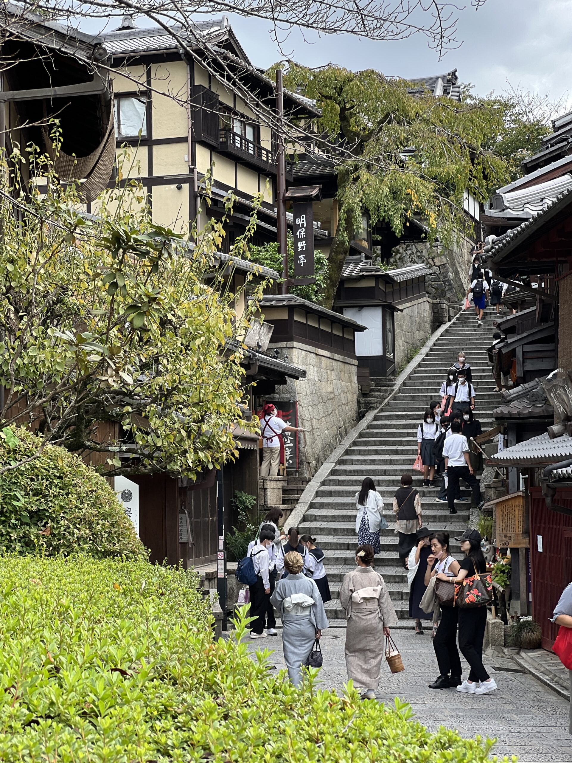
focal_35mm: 77
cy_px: 382
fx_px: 1696
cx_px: 286
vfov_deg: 25.3
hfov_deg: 19.1
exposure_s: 1/156
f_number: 2.8
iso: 32
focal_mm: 9
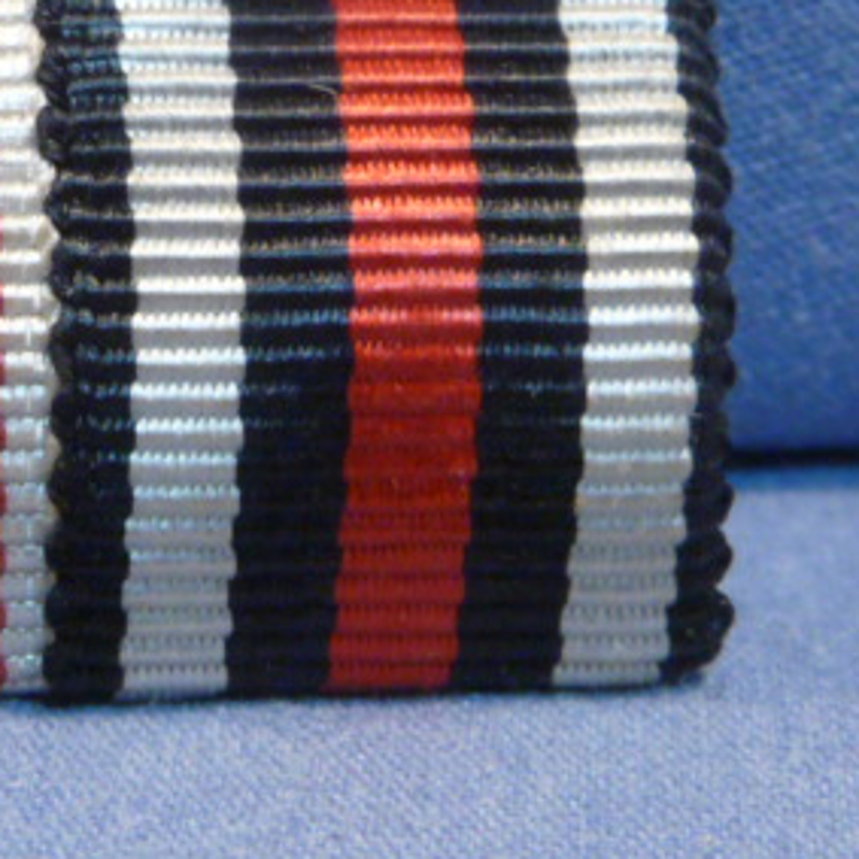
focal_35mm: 108
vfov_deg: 16.1
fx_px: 3032
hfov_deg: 15.8
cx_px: 3
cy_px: 288
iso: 400
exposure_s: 1/30
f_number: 3.5
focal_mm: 5.3
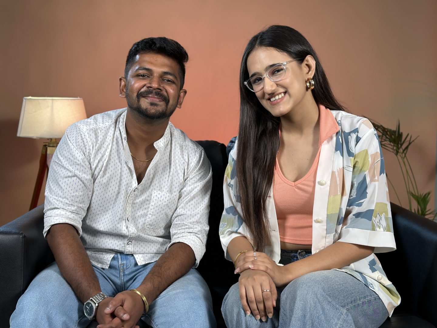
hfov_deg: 39.7
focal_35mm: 48
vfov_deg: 30.3
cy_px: 164
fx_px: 606
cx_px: 218
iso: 80
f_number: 1.78
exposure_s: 1/100
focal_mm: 6.86
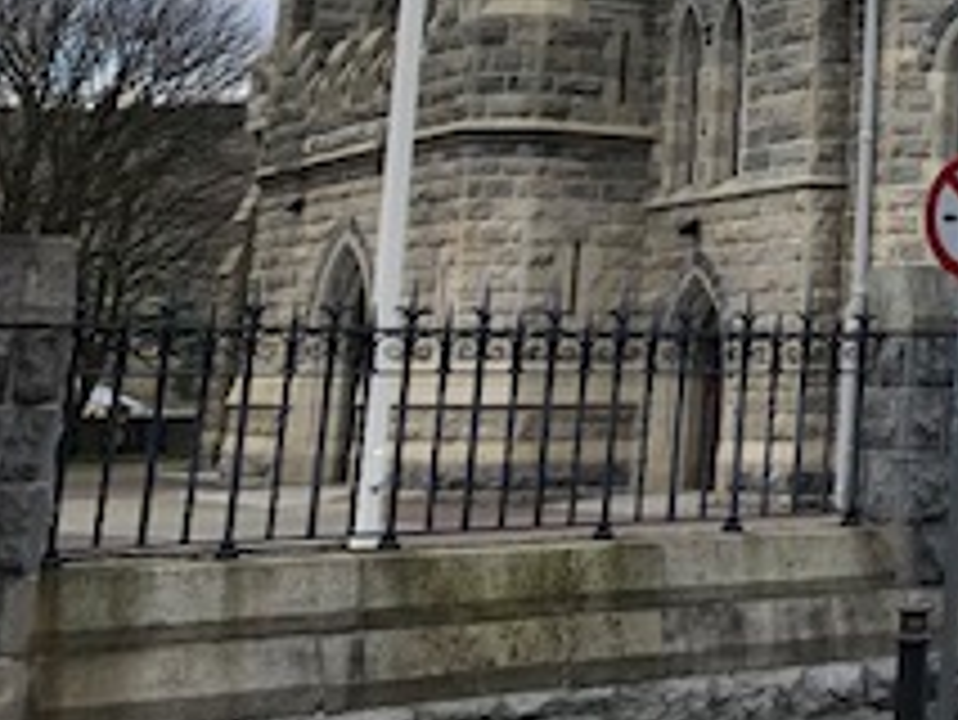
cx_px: 1381
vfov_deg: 17.0
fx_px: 2326
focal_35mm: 84
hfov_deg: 20.4
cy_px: -90
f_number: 1.8
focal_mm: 3.99
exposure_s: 1/552
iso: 20
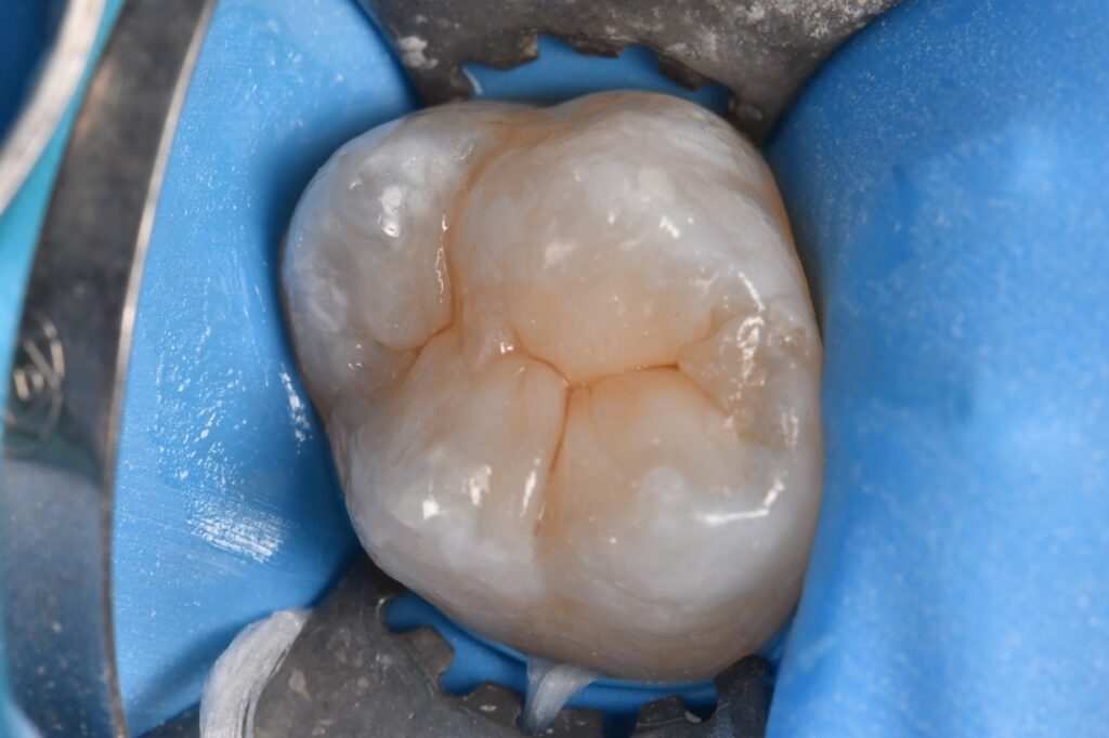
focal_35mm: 157
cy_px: 369
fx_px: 4835
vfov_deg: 8.7
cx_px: 554
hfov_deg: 13.1
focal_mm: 105
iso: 200
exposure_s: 1/160
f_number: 32
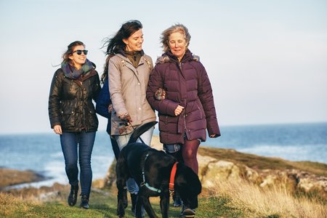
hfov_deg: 24.2
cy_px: 109
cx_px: 164
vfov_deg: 16.3
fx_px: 763
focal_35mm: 84
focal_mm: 56
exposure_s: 1/2000
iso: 200
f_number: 2
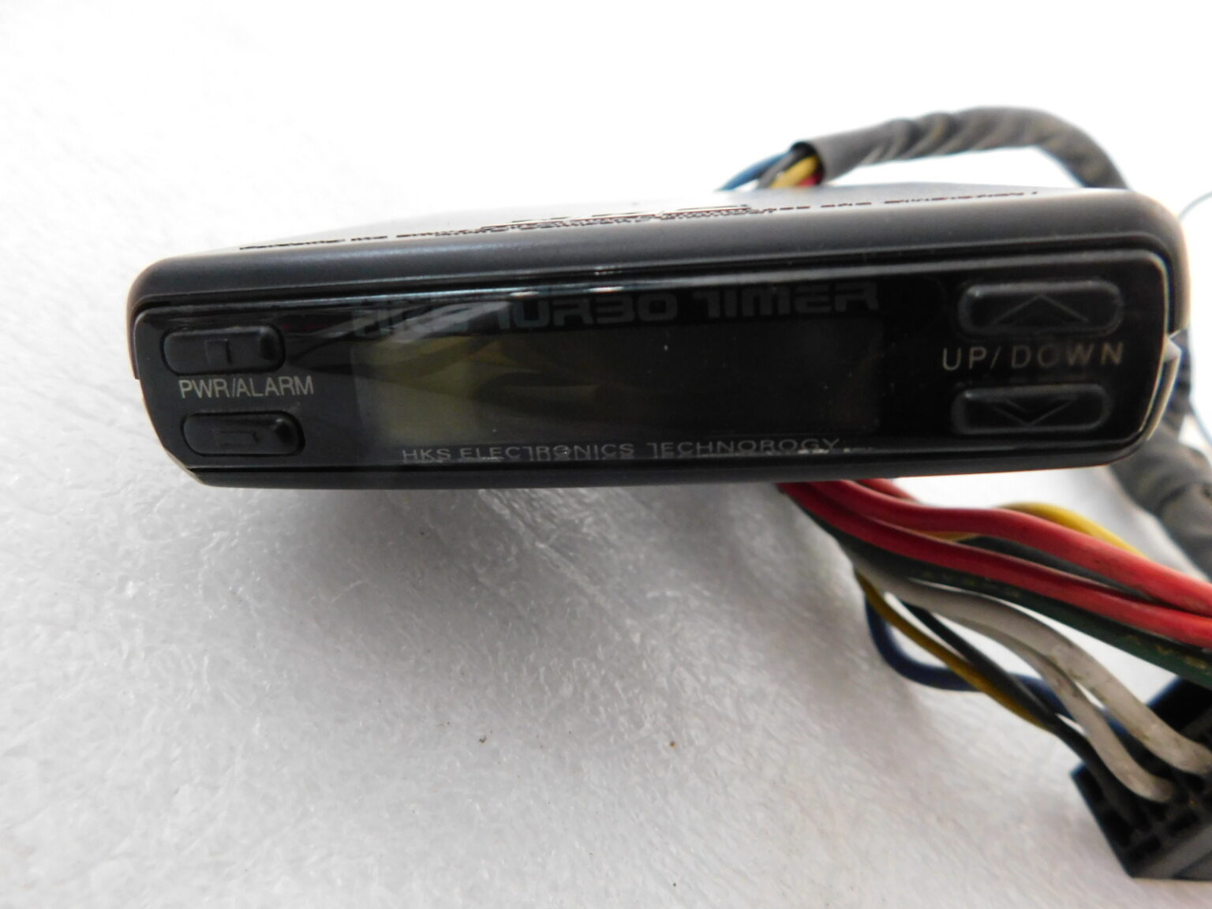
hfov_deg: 73.9
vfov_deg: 58.9
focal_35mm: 23
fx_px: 805
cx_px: 606
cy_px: 454
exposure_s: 1/8
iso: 450
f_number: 3
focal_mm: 4
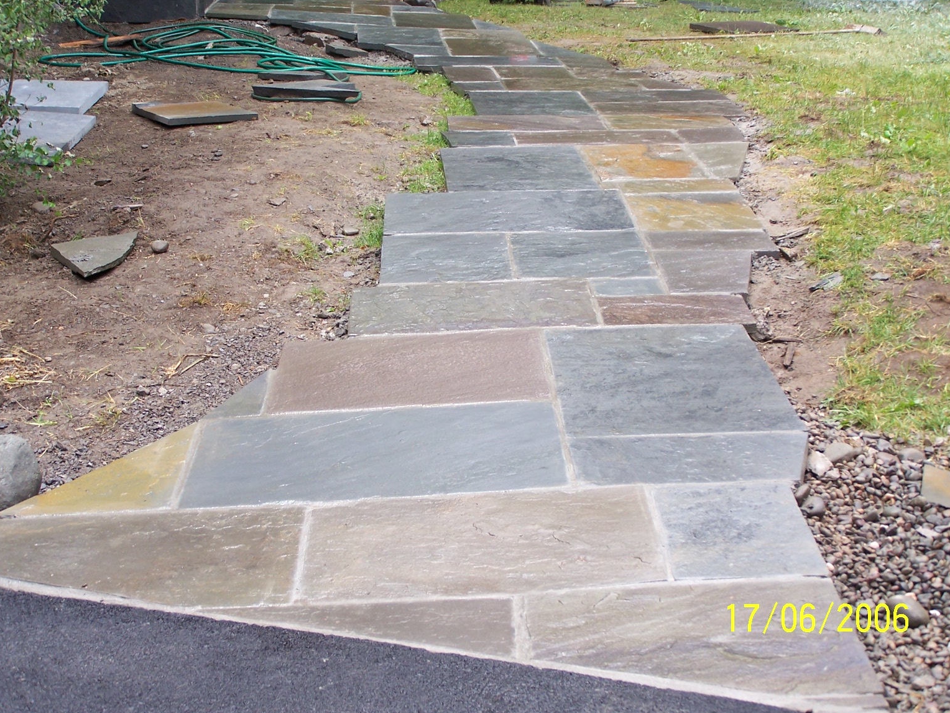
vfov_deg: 22.6
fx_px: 1784
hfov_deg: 29.8
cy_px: 356
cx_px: 480
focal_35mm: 65
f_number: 3.2
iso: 80
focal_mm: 10.7
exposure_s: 1/180
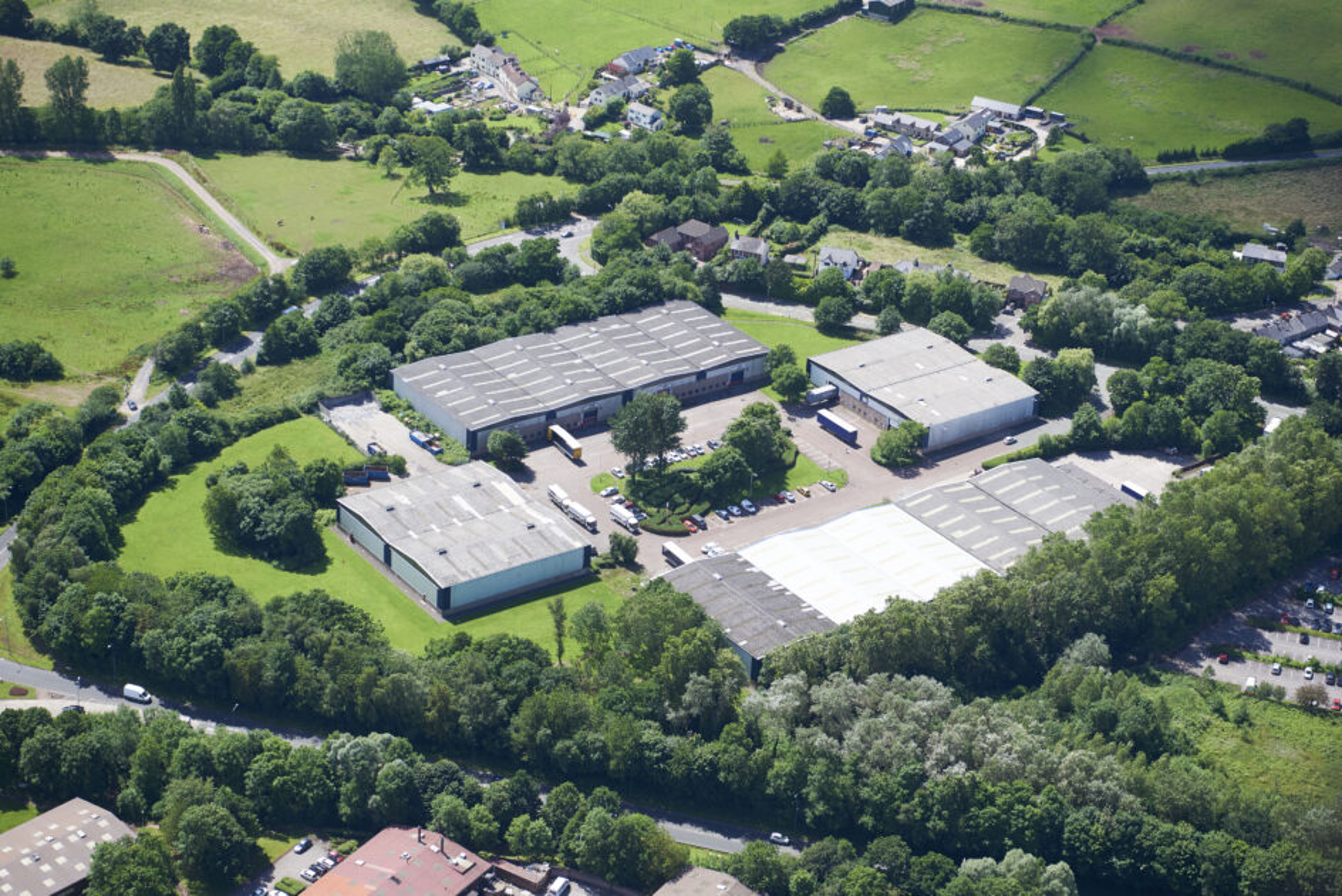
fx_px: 2610
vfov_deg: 19.5
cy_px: 448
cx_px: 671
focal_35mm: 70
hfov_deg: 28.8
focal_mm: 70
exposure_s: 1/1250
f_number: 5
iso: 250
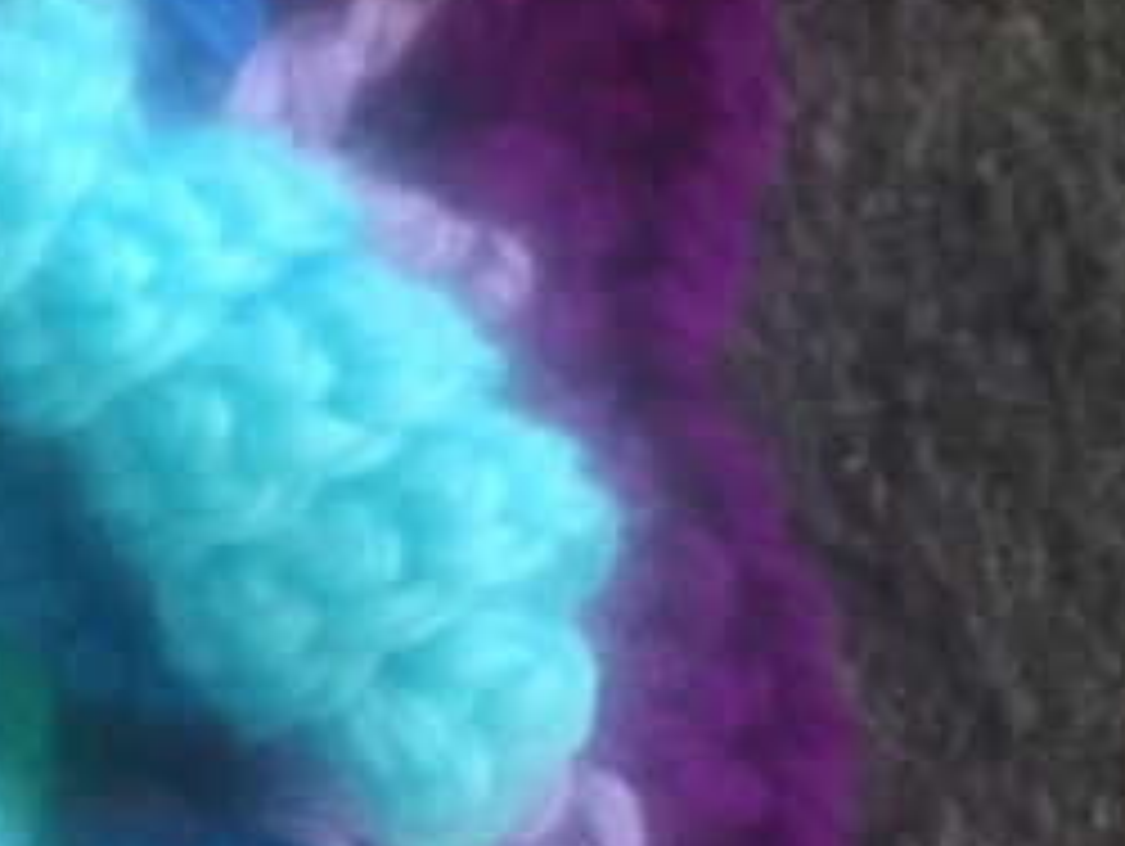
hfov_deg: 12.7
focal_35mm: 139
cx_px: -1004
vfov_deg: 10.7
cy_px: 410
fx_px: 4522
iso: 80
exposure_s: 1/33
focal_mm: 4.15
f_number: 2.2
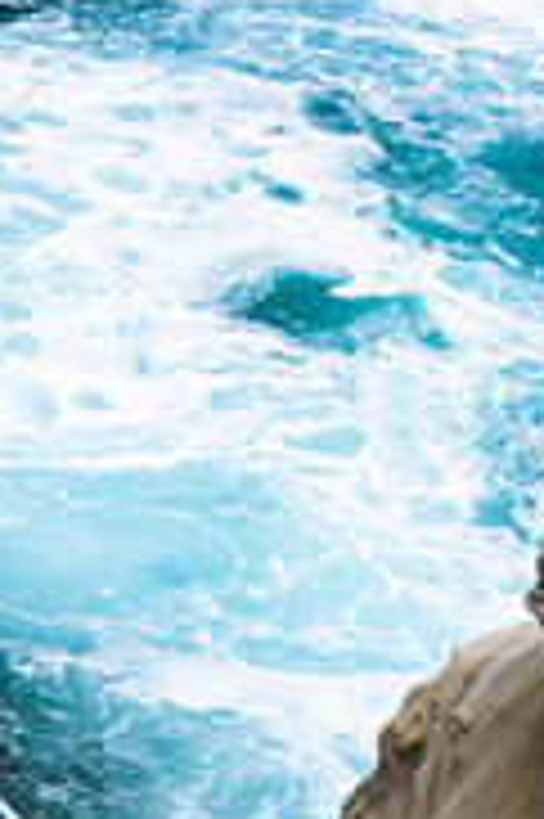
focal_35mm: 117
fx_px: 2657
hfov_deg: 11.0
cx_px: -405
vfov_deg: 16.3
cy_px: 1141
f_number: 16
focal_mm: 24
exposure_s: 1/50
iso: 100
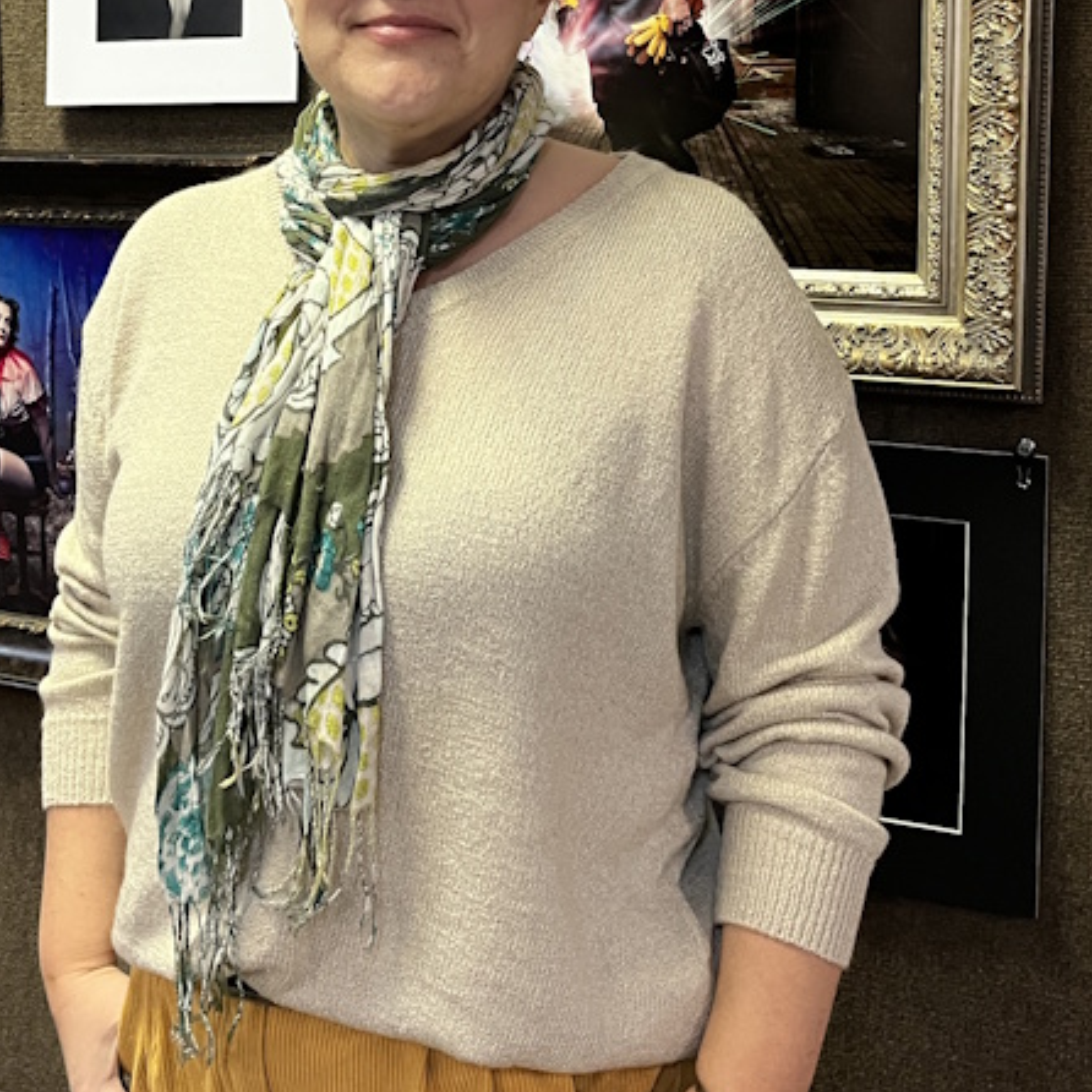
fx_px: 1785
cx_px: 409
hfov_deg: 33.9
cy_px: 318
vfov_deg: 33.6
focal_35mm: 50
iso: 400
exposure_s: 1/60
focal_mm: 5.1
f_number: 1.6
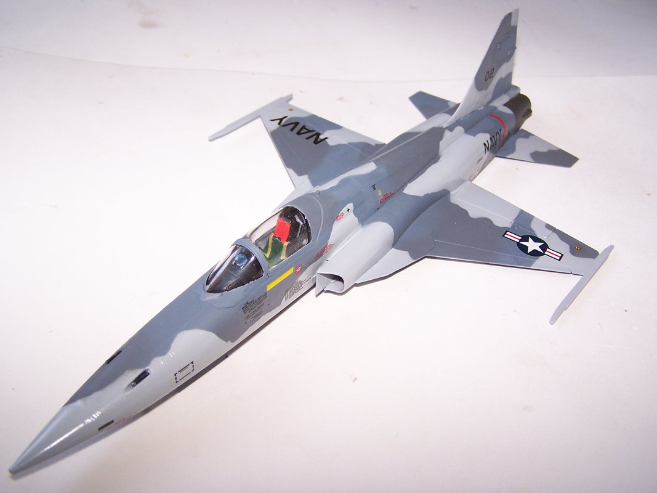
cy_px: 246
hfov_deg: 49.0
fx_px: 721
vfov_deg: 37.7
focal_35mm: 38
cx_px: 328
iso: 80
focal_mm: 6.3
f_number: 2.8
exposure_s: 1/60
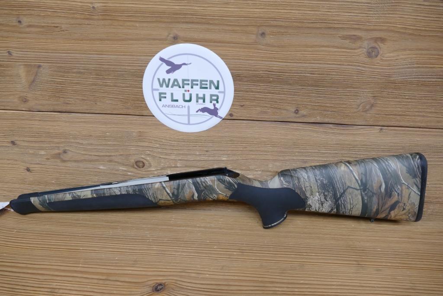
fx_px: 320
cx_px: 222
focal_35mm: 26
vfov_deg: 49.6
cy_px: 148
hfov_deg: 69.4
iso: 400
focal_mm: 9.33
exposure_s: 1/60
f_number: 2.8
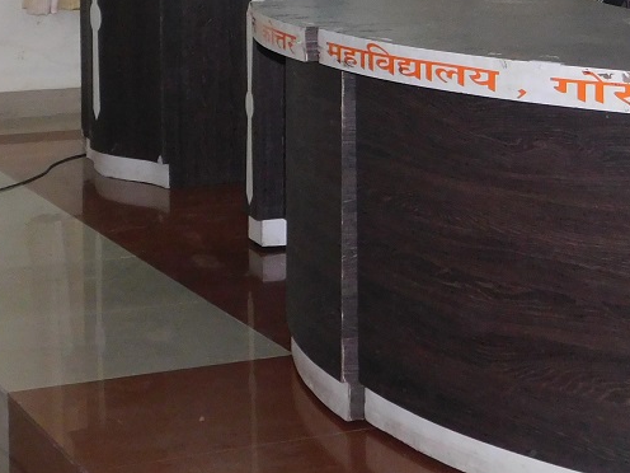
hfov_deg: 16.8
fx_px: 2057
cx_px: 710
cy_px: -48
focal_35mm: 113
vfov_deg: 12.9
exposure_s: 1/30
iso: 360
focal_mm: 7.1
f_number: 3.6
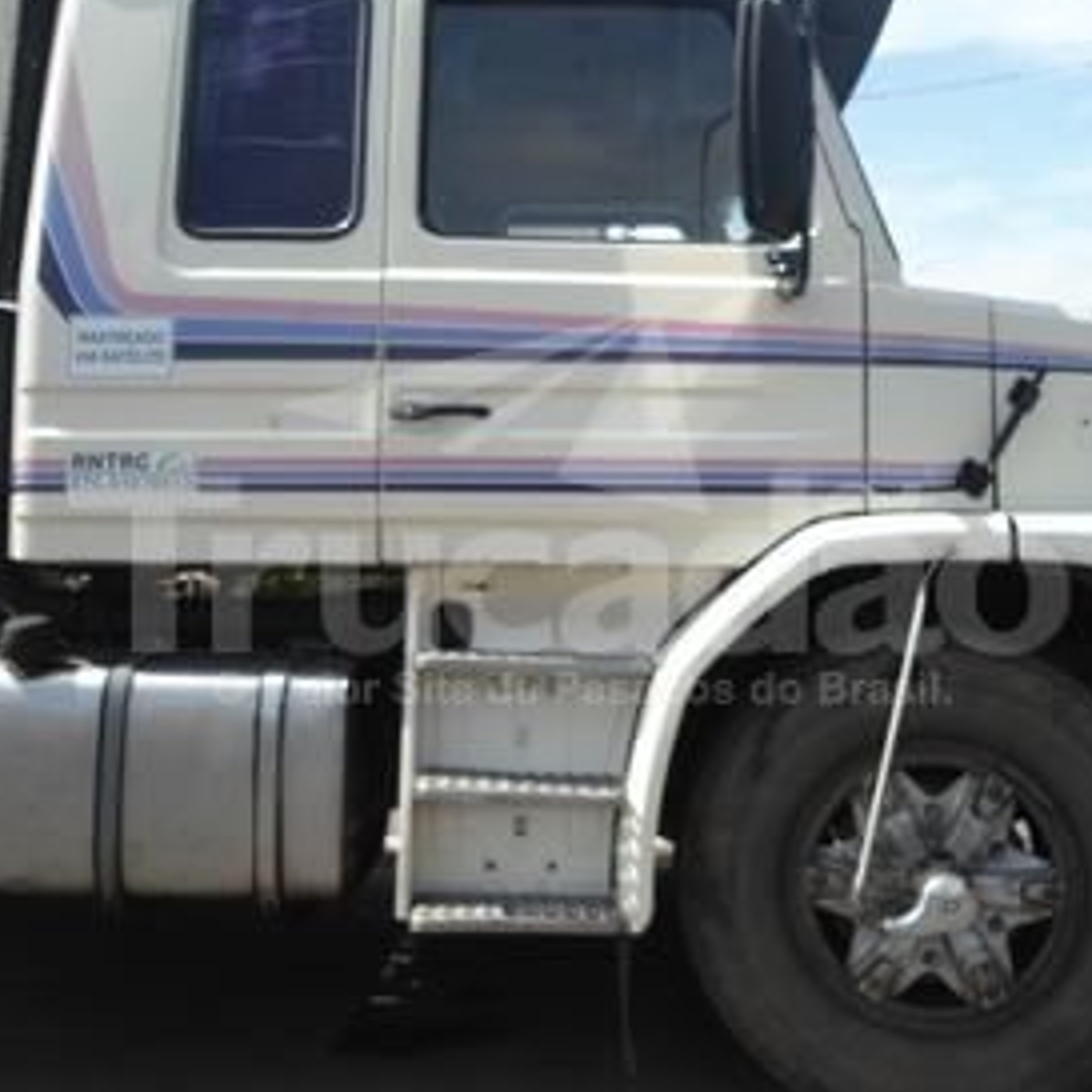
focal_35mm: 37
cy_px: 504
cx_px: 588
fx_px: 1321
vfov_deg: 44.9
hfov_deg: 44.9
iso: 80
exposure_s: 1/800
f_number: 2.8
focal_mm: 4.7
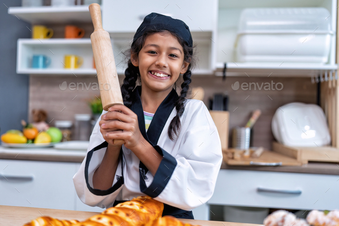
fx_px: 329
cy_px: 113
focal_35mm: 35
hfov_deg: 54.4
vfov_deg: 37.8
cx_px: 170
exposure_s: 1/500
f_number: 1.4
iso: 320
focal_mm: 35
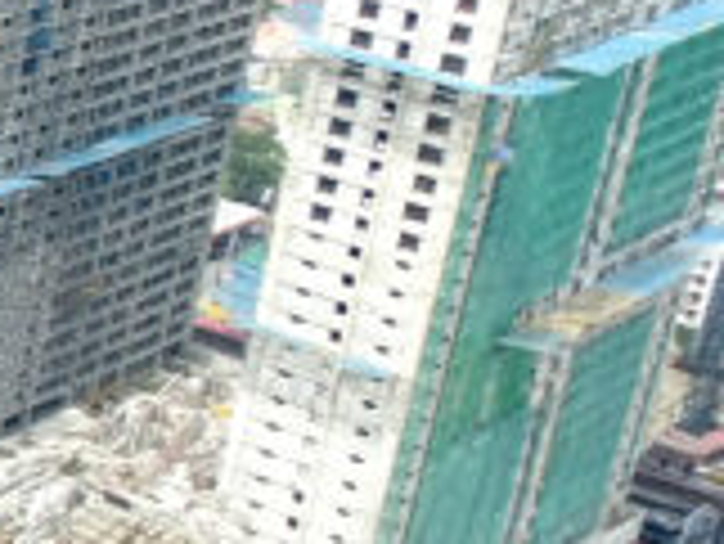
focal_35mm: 127
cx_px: -895
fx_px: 2658
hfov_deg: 12.7
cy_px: 261
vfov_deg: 11.7
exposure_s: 1/400
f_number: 2.8
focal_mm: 3.61
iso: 100
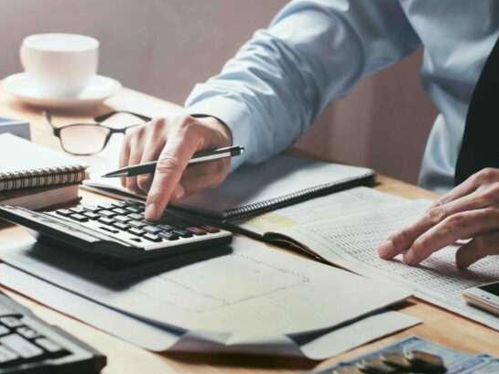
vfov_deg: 18.0
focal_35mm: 82
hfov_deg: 23.8
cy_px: 187
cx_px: 246
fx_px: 1182
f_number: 3.5
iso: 400
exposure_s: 1/125
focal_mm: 50
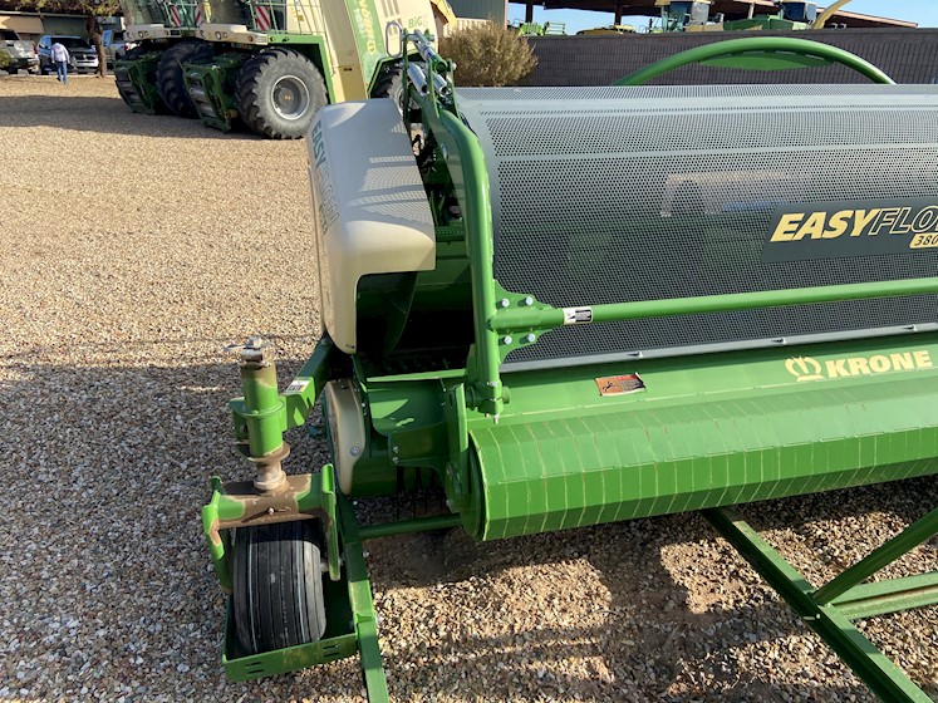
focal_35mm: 26
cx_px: 469
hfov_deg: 67.3
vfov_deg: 53.1
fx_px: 704
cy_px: 352
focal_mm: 4.25
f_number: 1.8
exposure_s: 1/1464
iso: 32
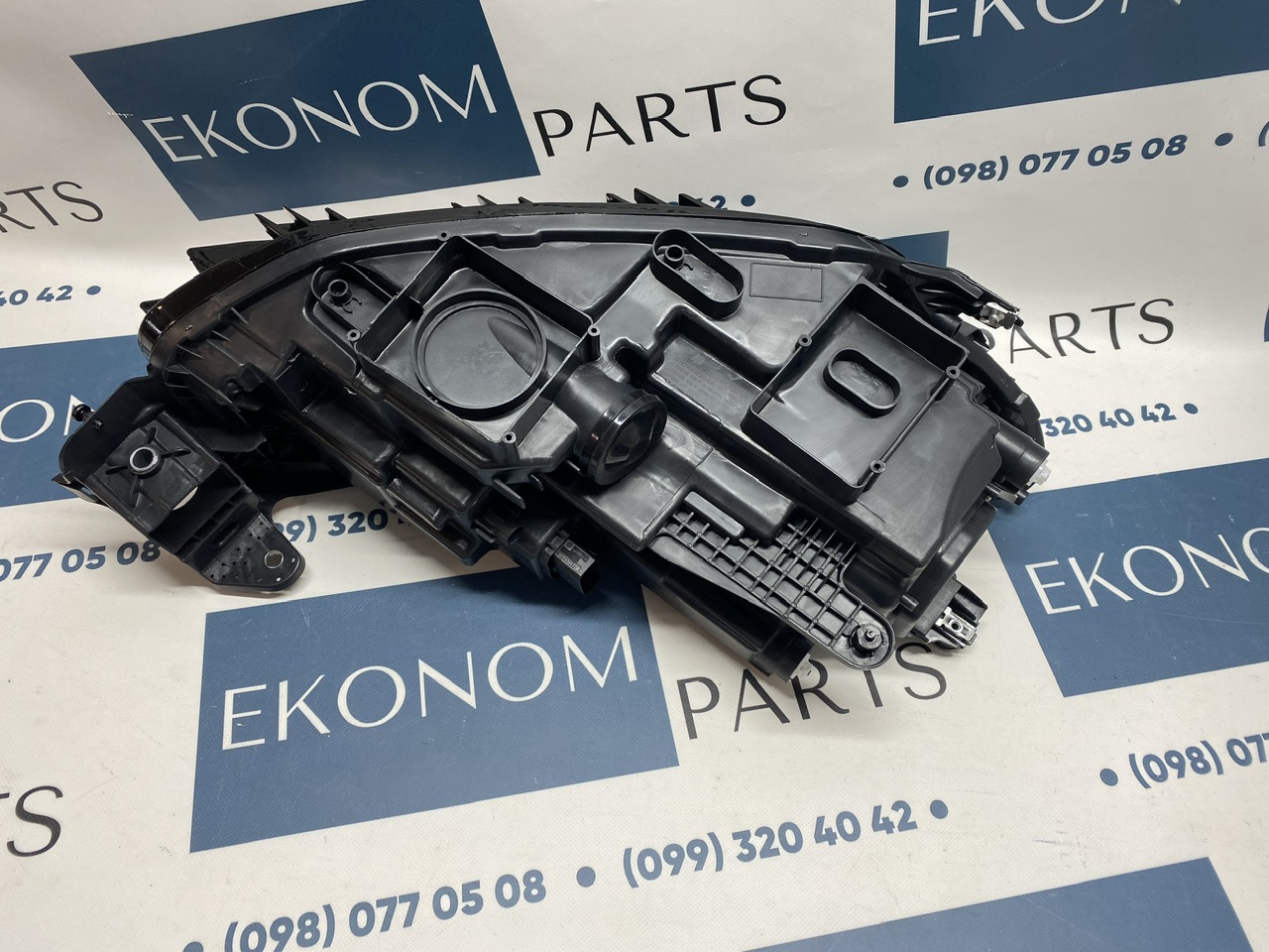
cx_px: 634
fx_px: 953
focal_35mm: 26
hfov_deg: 67.3
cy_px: 476
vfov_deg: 53.1
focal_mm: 4.25
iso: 64
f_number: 1.8
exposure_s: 1/100
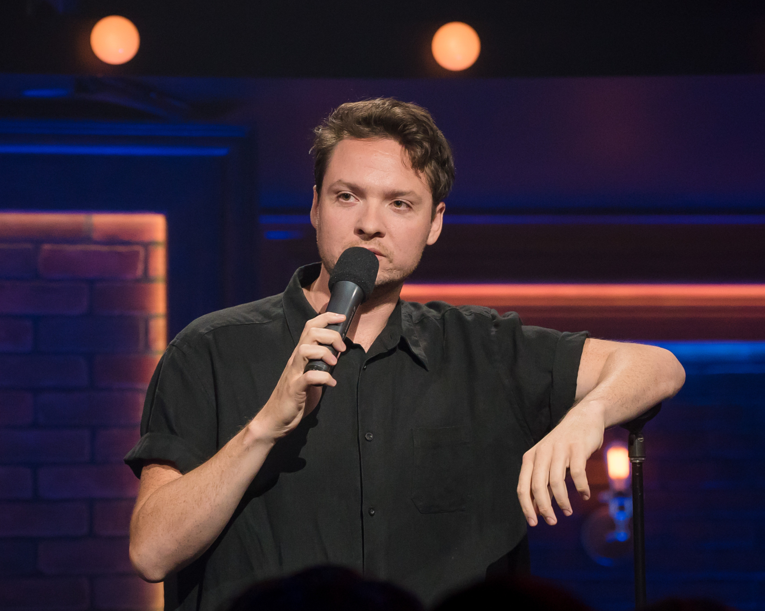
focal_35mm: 240
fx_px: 5433
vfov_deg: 6.4
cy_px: 319
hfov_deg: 8.1
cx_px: 419
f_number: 5.6
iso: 6400
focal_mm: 200
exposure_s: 1/160
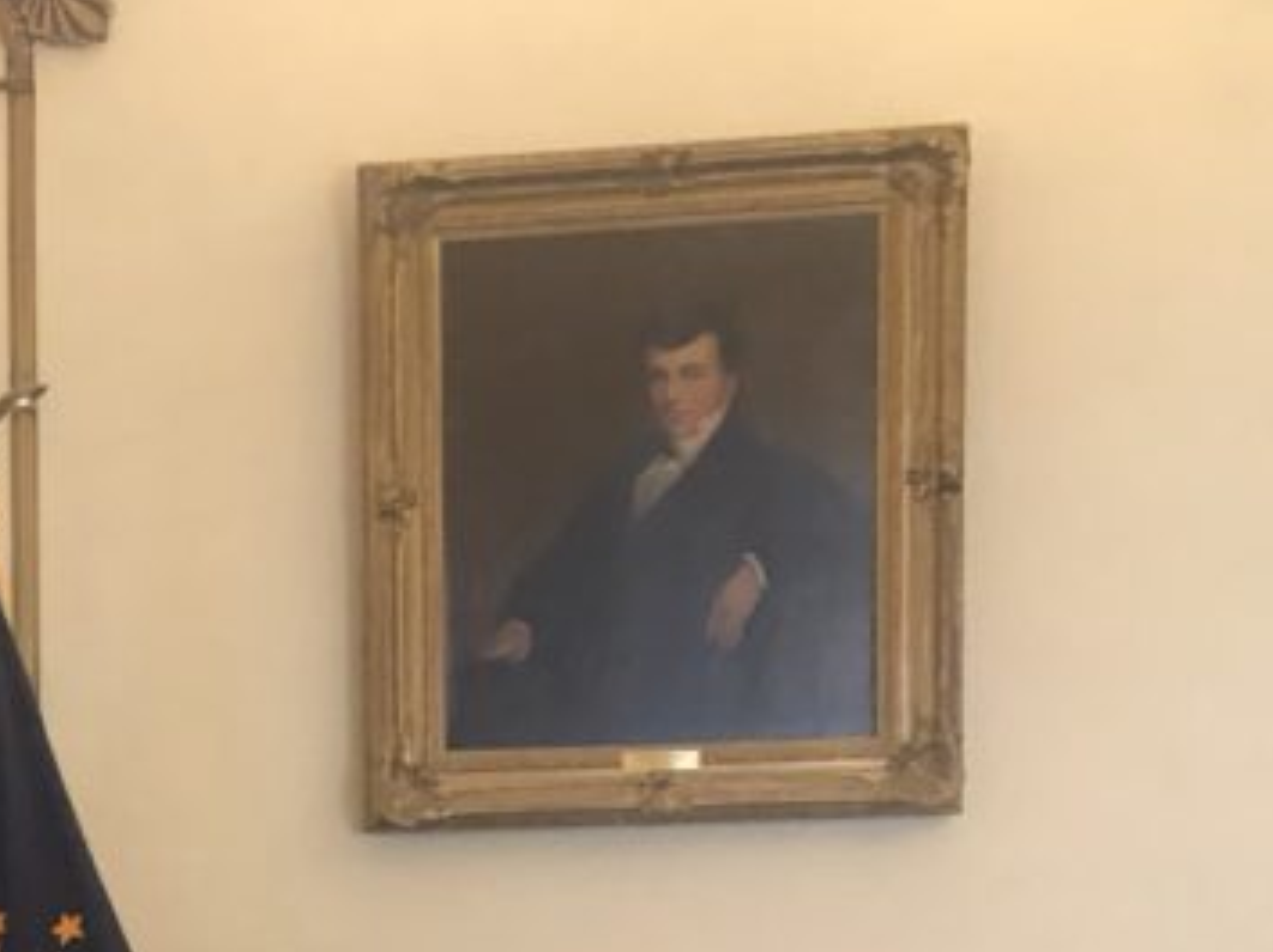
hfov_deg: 18.2
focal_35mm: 95
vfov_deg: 14.9
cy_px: 1200
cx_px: -683
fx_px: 3491
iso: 100
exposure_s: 1/15
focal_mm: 3.99
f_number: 1.8
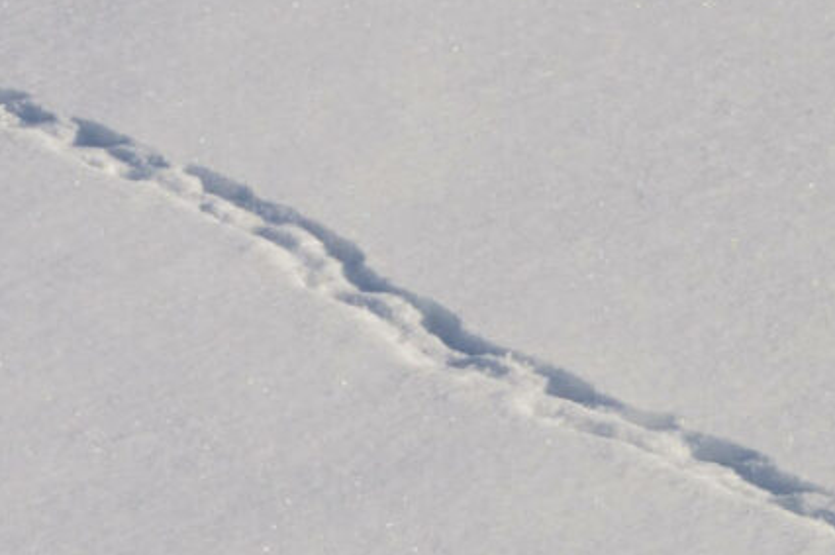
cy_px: 506
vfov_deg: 6.7
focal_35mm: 204
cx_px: 755
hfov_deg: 10.0
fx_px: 4725
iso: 200
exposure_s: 1/400
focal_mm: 35
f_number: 11
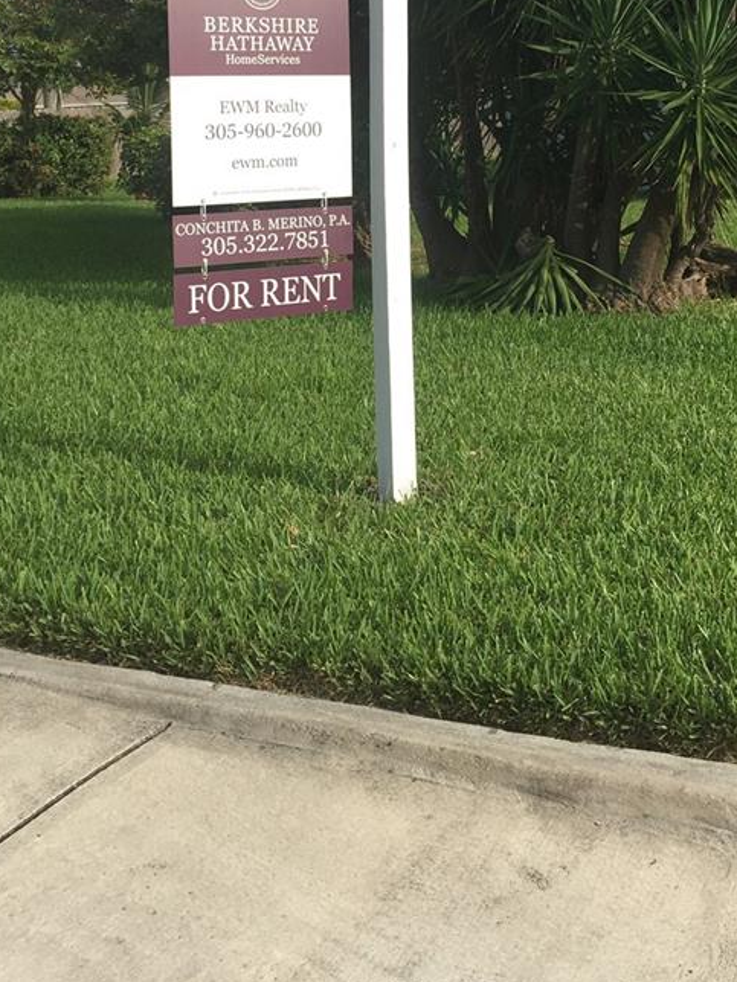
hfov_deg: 26.9
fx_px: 1533
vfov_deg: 34.1
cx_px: 499
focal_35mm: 54
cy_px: 148
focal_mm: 4.15
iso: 25
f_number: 2.2
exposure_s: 1/938
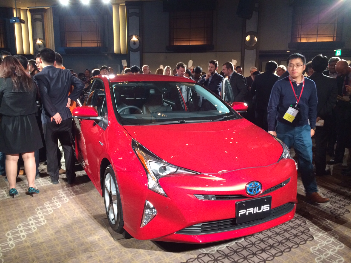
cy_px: 132
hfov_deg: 61.7
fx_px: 294
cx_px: 176
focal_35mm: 29
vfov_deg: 48.2
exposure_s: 1/30
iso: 200
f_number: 2.2
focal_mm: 4.15
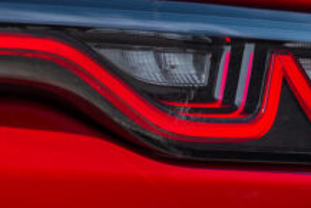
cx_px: 328
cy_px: 82
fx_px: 6319
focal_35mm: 731
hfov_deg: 2.8
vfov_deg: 1.9
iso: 64
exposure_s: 1/100
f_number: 5
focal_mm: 155
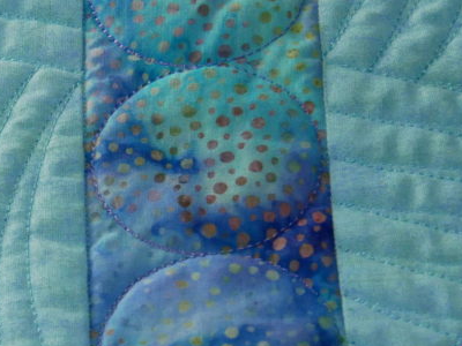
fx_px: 3283
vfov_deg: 6.0
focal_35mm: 246
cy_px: 370
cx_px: -385
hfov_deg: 7.8
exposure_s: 1/125
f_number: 5
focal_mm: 32
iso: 1000
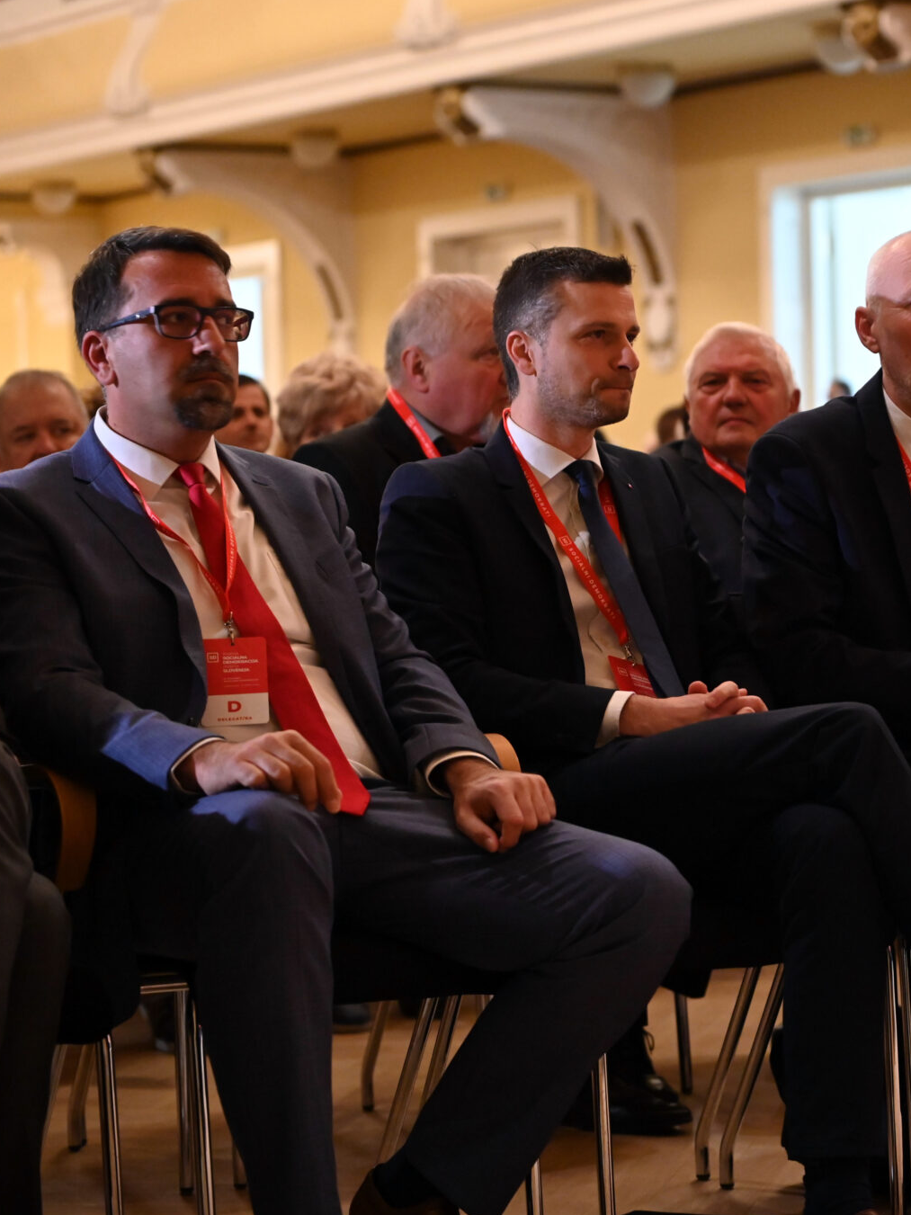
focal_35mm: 102
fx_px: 3580
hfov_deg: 14.3
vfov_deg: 19.3
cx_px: 879
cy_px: 609
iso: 5000
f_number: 3.2
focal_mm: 70
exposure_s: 1/80
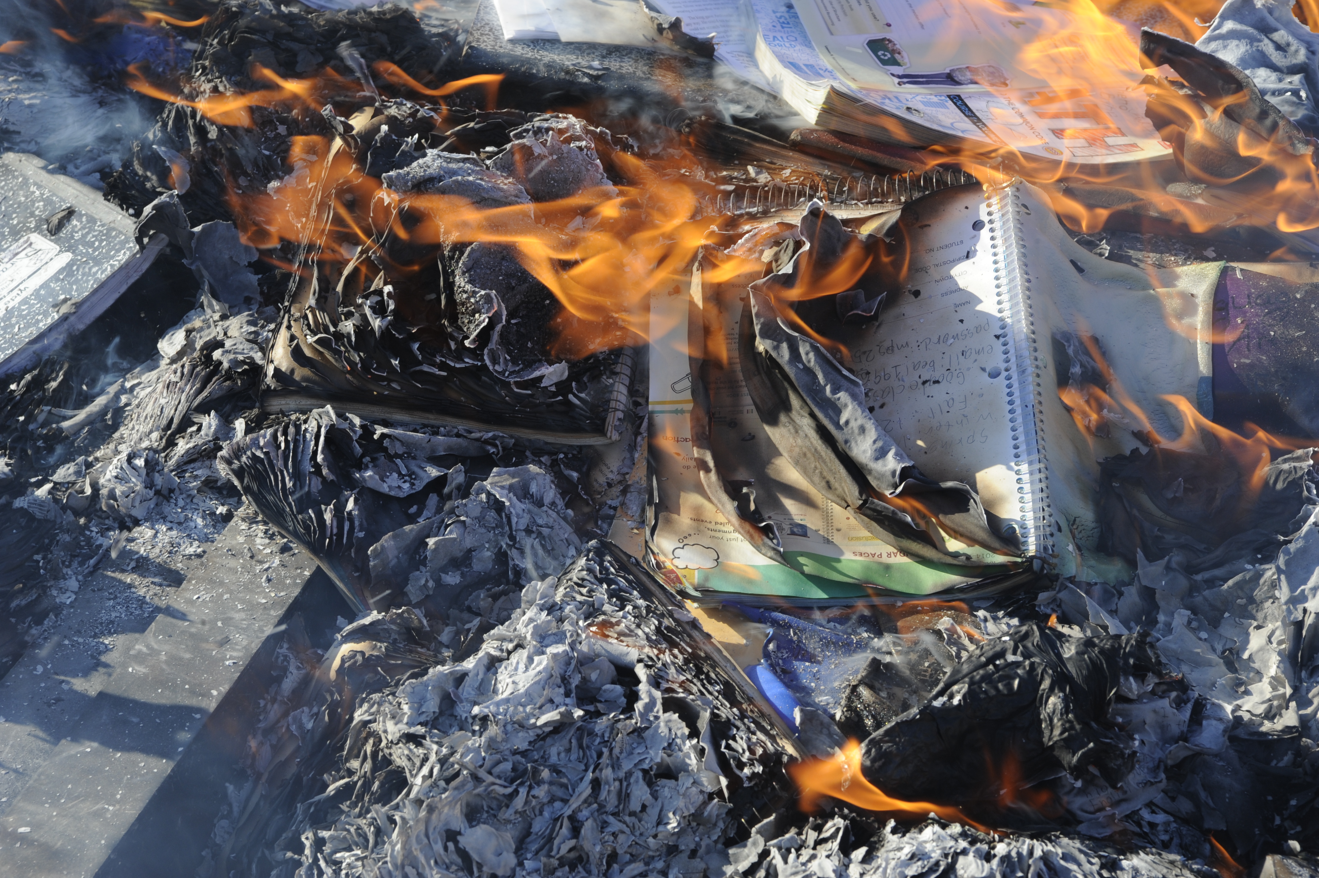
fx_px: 2563
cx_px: 660
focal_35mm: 70
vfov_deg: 19.4
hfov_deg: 28.9
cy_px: 439
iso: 400
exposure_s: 1/160
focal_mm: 70
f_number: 14
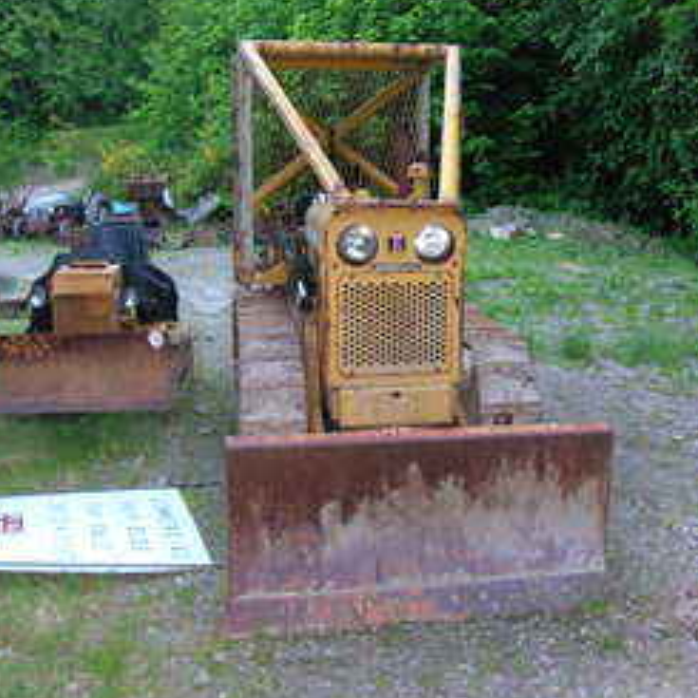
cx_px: 456
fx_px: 1049
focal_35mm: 46
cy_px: 348
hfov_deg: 36.5
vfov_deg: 36.8
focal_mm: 5.6
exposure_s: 1/60
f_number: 2.7
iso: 400
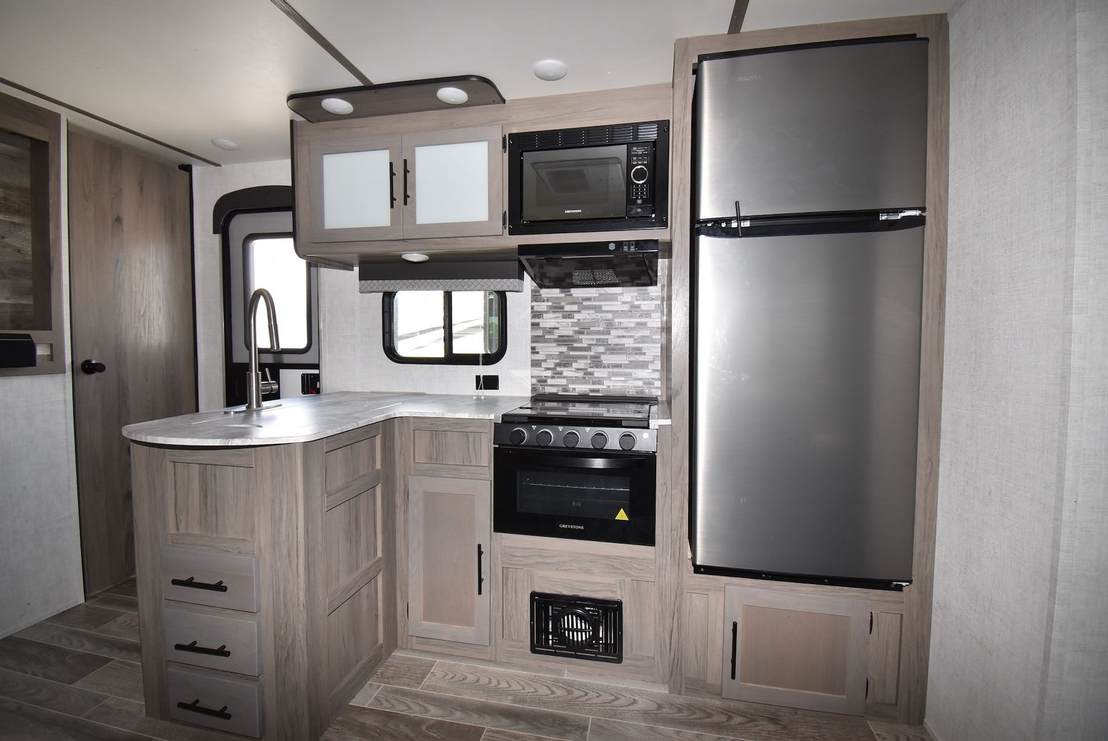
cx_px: 554
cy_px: 370
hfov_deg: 100.3
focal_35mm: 15
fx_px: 462
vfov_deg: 77.5
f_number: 5
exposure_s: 1/100
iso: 800
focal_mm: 10
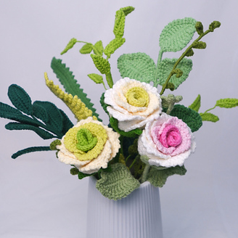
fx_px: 685
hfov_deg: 19.7
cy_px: 89
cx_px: 120
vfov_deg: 19.7
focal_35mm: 88
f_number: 5.6
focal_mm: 45
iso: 400
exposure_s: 1/140
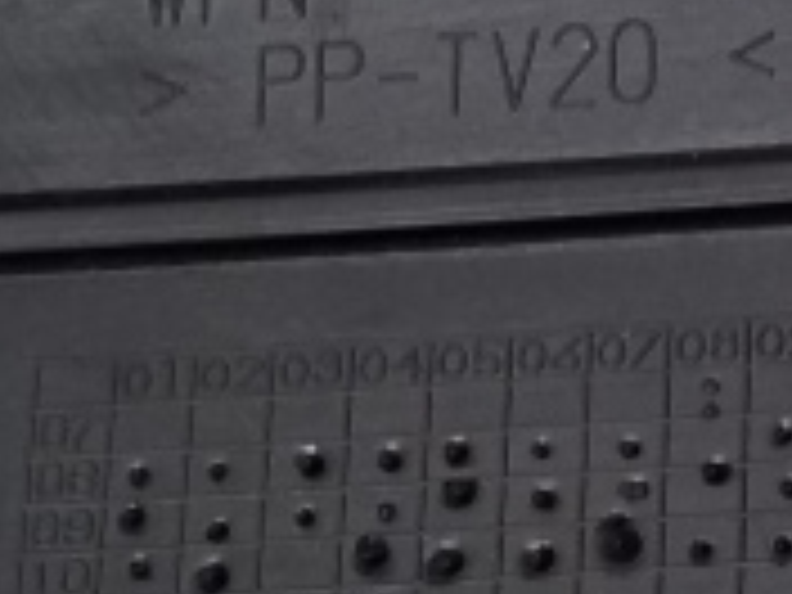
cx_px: 1210
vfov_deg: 9.3
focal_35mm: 157
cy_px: -135
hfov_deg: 12.0
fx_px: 3592
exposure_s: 1/50
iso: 100
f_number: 1.9
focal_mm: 3.6
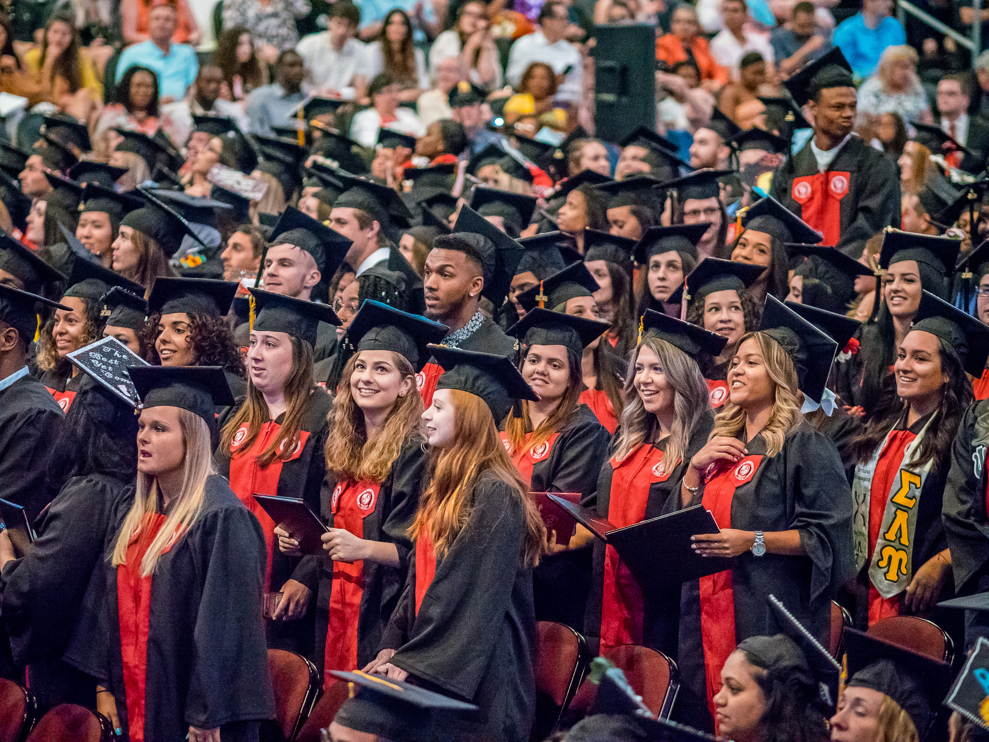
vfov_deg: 9.9
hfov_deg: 13.2
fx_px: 4286
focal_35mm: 150
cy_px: 371
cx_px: 494
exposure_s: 1/250
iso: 10000
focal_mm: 75
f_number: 1.8
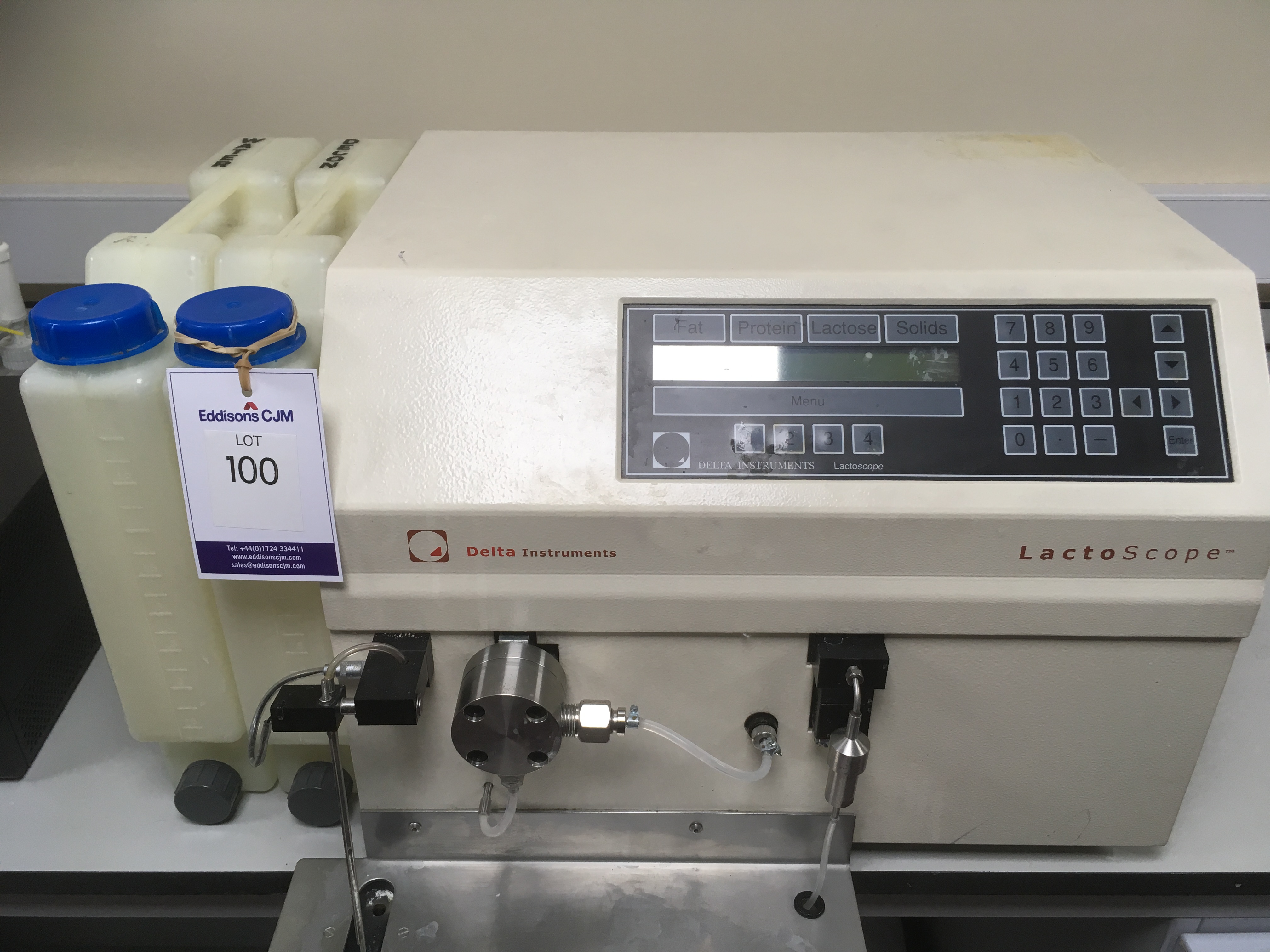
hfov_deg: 61.7
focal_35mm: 29
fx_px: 1064
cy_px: 476
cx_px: 635
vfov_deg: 48.2
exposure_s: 1/33
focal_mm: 4.15
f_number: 2.2
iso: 25
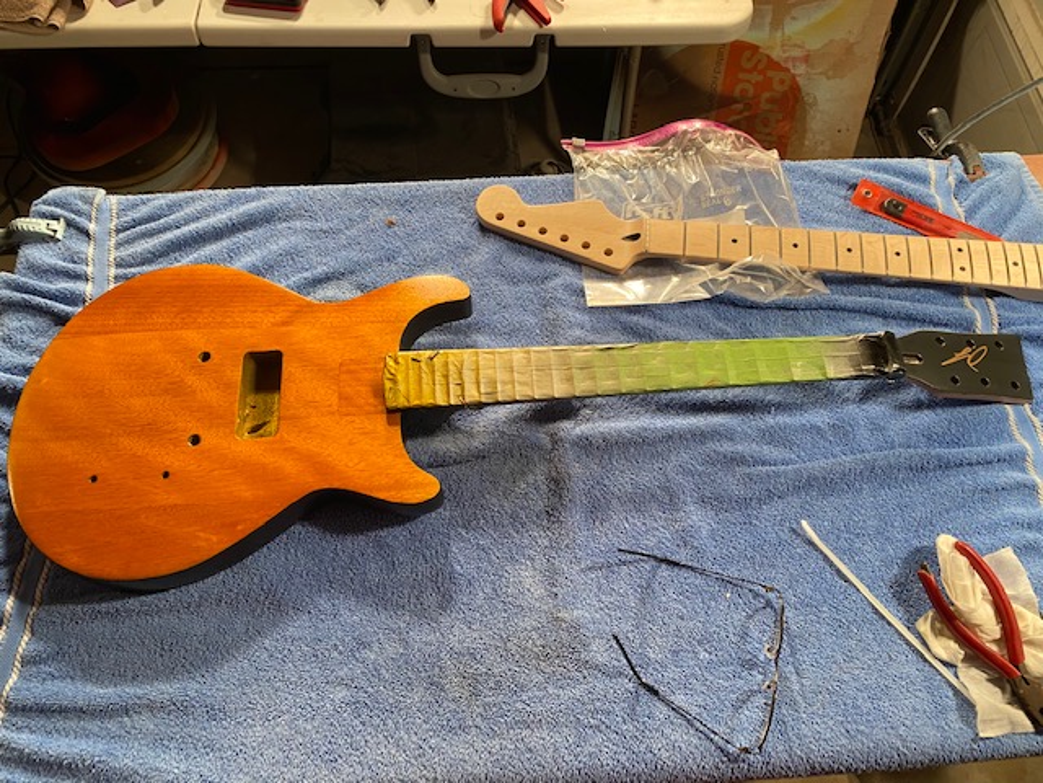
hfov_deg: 67.3
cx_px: 522
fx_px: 783
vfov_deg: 53.1
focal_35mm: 26
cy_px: 392
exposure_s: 1/60
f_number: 1.8
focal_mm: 4.25
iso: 125
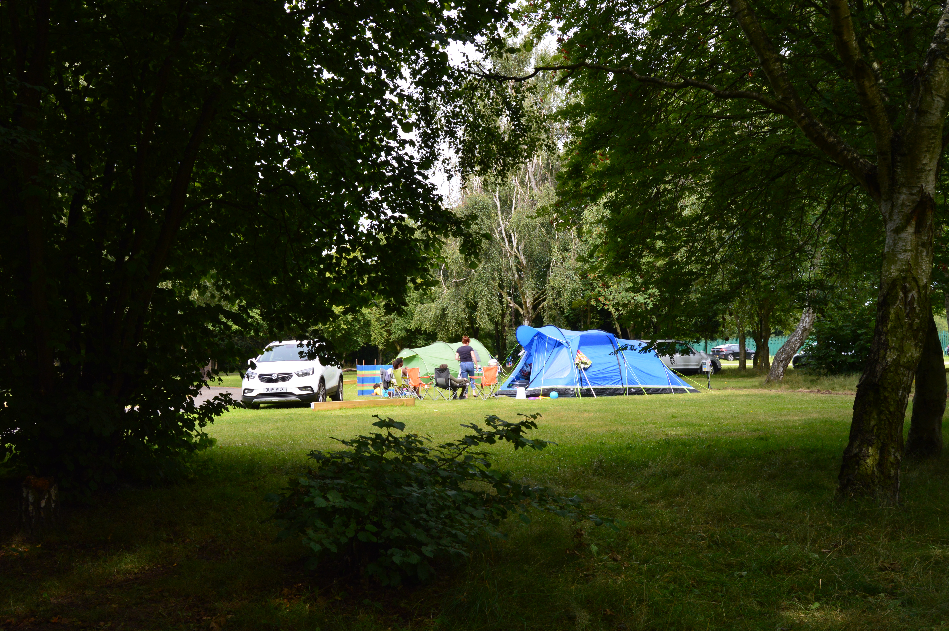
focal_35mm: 34
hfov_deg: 55.1
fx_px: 909
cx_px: 474
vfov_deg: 38.3
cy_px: 316
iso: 400
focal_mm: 23
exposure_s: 1/200
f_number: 10
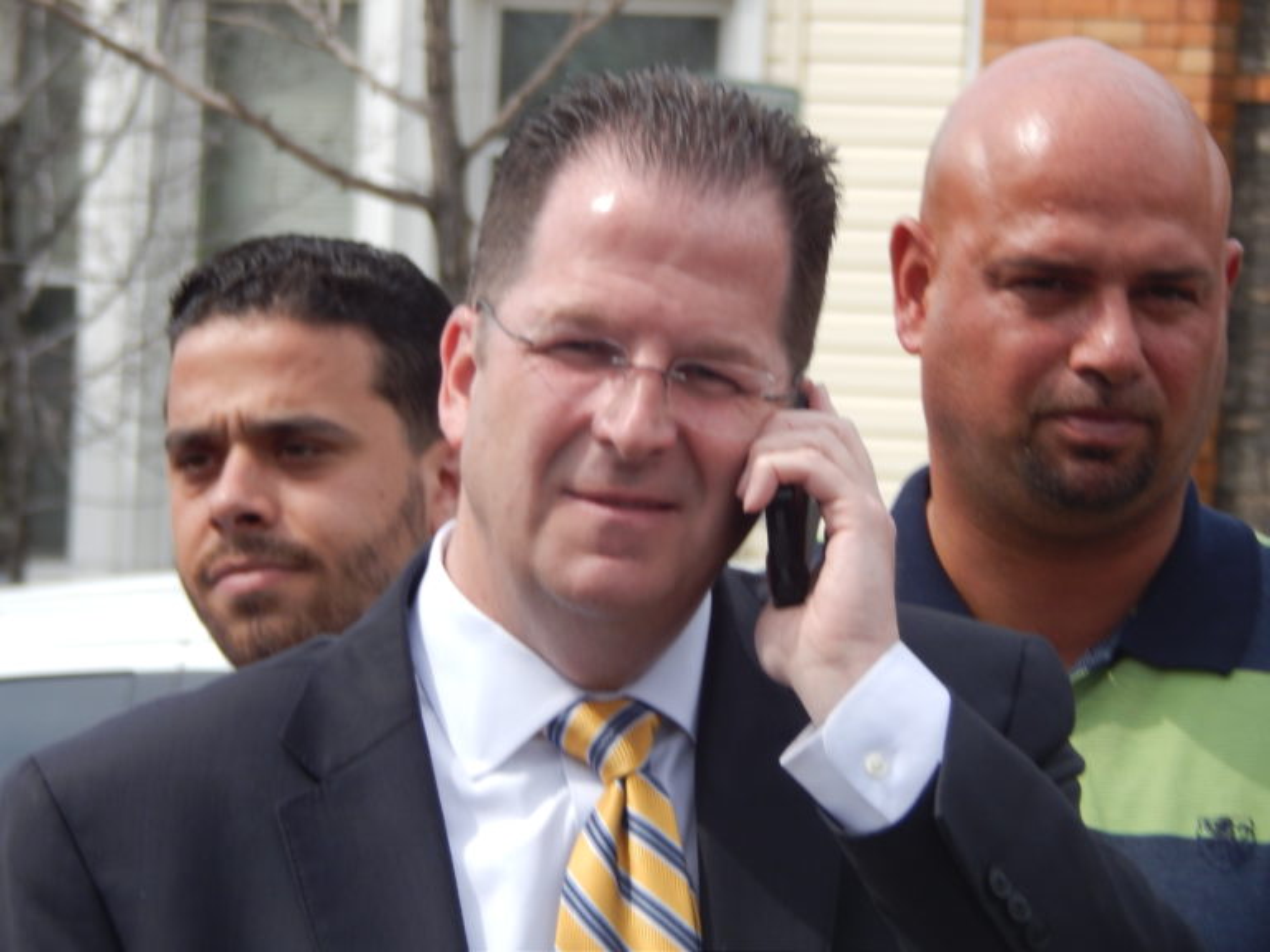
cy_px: 476
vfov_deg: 4.7
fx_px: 11667
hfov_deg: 6.2
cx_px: 635
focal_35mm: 318
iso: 125
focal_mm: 56.5
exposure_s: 1/400
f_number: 5.7
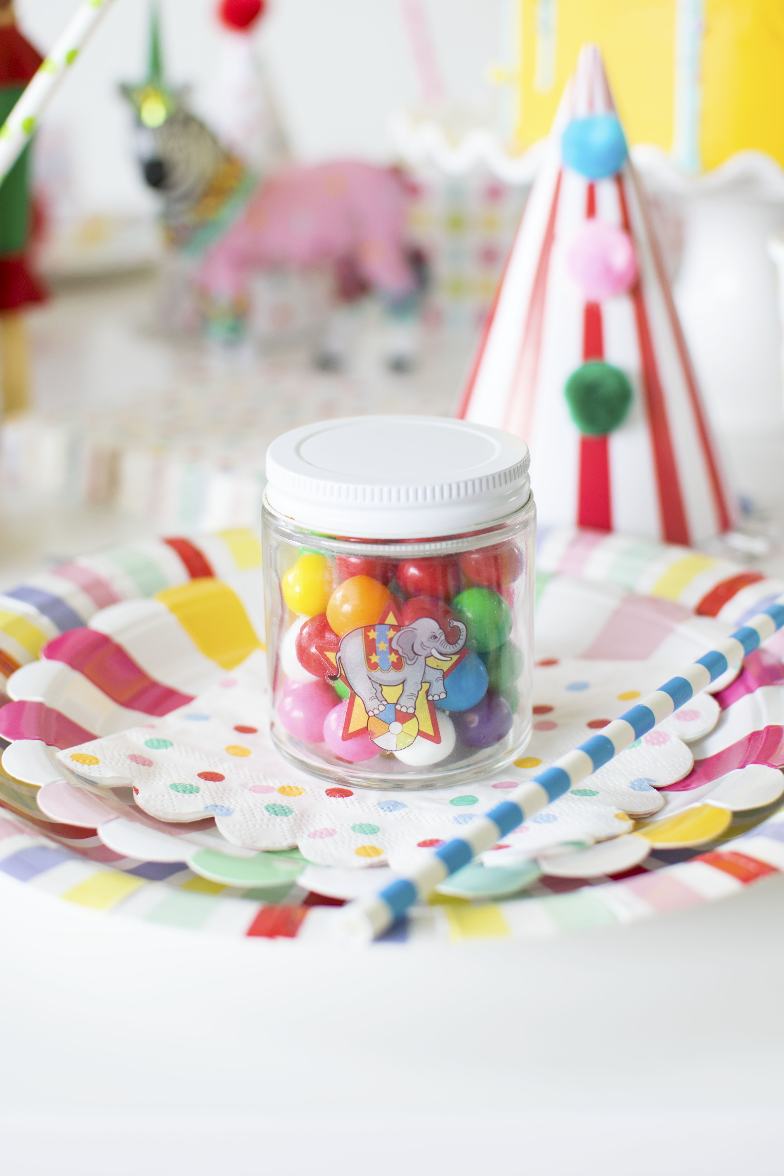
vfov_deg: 37.9
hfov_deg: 25.8
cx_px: 392
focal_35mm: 52
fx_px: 1715
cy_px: 588
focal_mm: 35
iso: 200
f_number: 3.2
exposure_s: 1/60
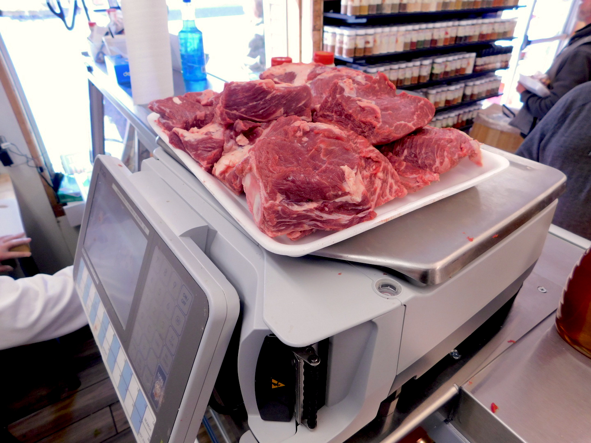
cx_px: 296
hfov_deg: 73.9
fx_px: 393
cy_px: 222
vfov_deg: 58.9
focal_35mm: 23
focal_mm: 4
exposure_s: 1/40
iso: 125
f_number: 3
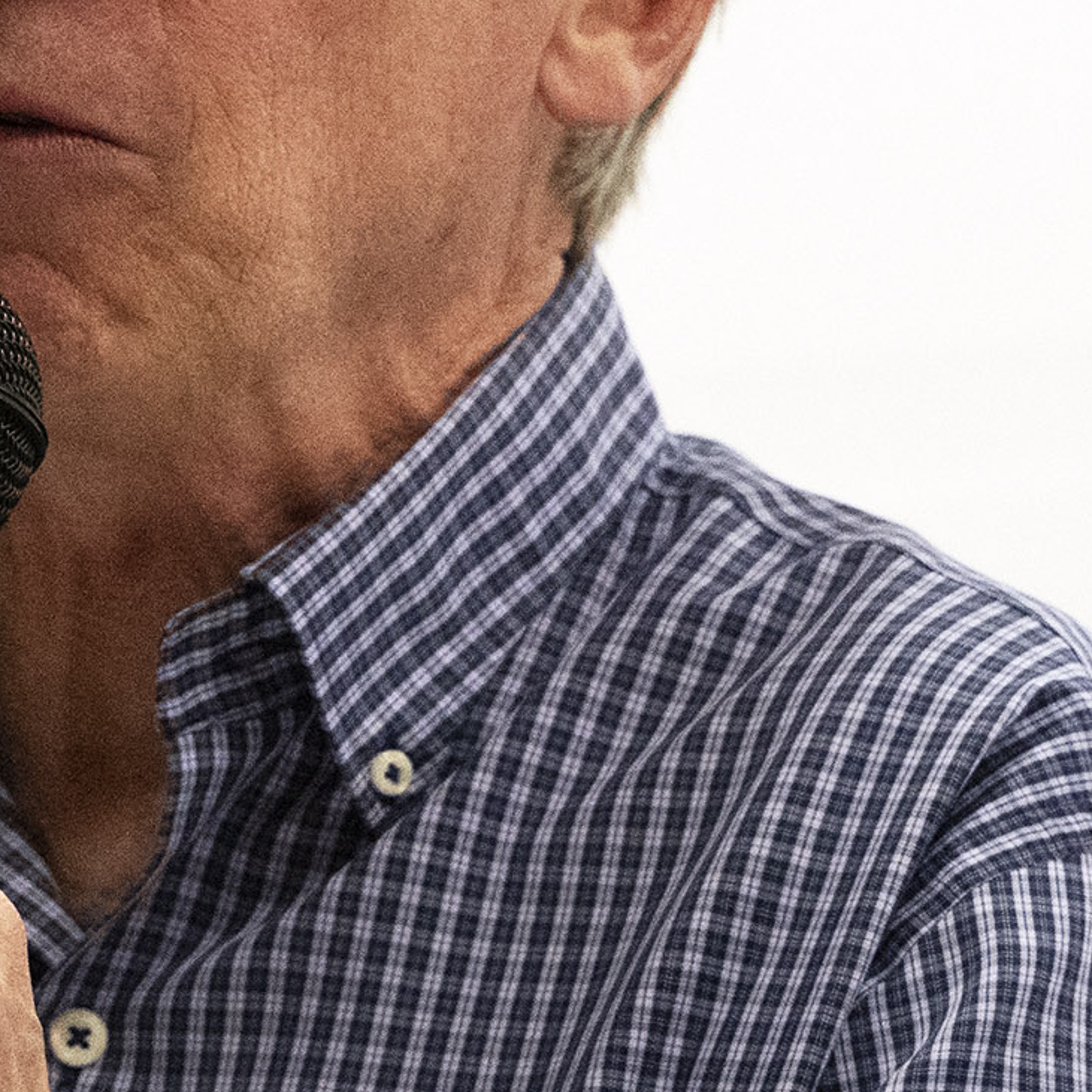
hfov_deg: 2.1
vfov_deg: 2.1
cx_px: 30
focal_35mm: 837
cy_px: 753
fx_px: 29873
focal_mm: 200
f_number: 2.8
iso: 4000
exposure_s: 1/400
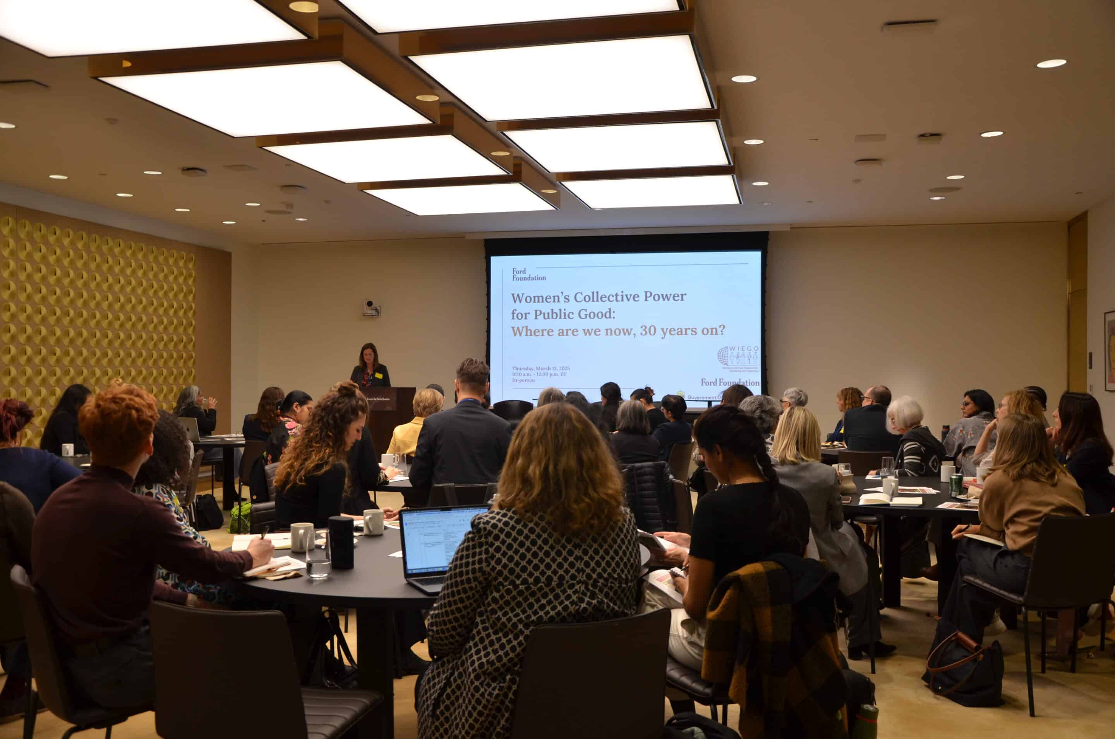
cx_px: 558
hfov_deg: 57.3
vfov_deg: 39.8
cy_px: 370
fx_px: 1020
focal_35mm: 33
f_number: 4.5
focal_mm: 22
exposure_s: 1/80
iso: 400
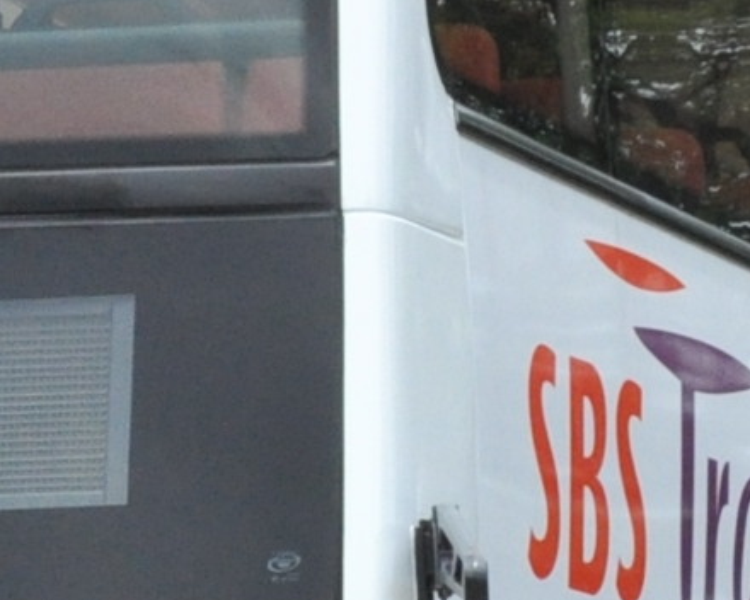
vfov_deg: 3.3
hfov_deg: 4.2
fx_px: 10265
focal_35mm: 462
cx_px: 27
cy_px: 837
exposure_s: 1/400
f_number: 16
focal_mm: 45
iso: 800
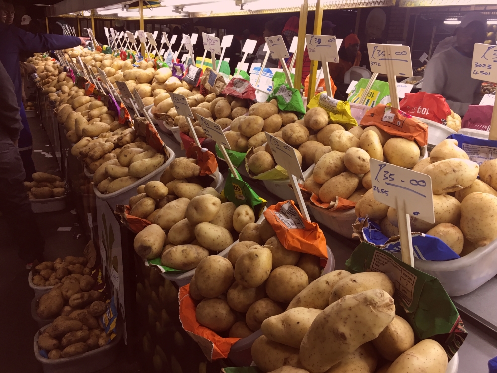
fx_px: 416
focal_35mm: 29
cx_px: 248
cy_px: 186
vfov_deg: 48.2
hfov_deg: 61.7
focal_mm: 4.15
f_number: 2.2
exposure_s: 1/33
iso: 64
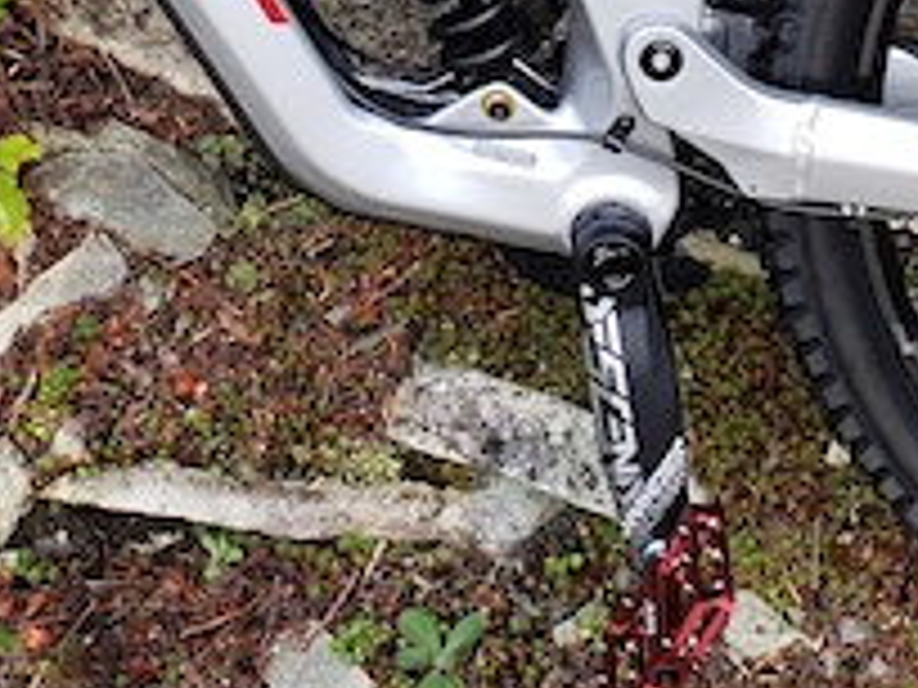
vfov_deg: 14.0
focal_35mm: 102
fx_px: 2705
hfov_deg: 19.3
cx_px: 472
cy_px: -189
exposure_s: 1/100
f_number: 2.4
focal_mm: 4.3
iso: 80
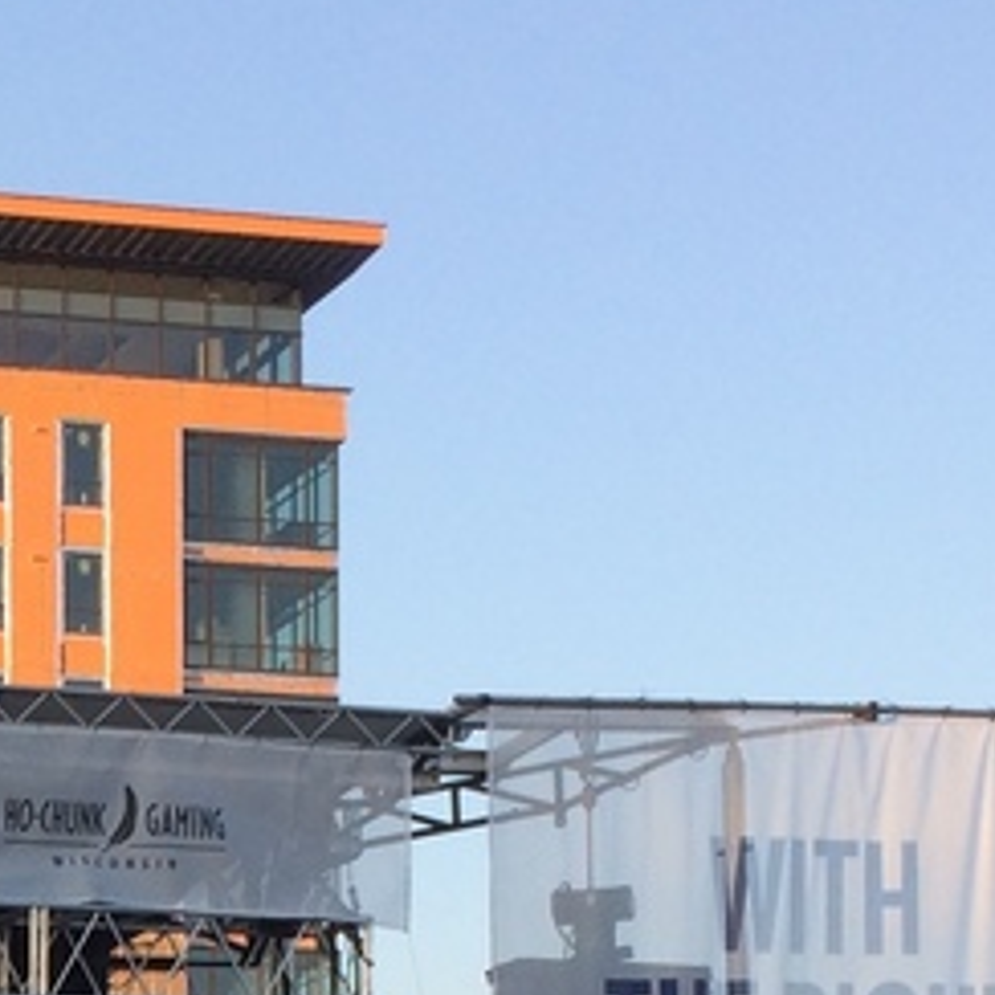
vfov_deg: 13.1
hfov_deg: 12.9
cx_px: -648
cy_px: 1452
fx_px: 4098
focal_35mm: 126
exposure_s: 1/258
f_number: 2.2
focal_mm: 4.15
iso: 32
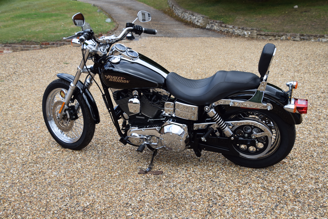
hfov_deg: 46.4
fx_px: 383
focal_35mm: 42
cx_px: 164
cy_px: 110
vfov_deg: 31.9
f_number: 8
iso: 220
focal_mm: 28
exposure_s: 1/250
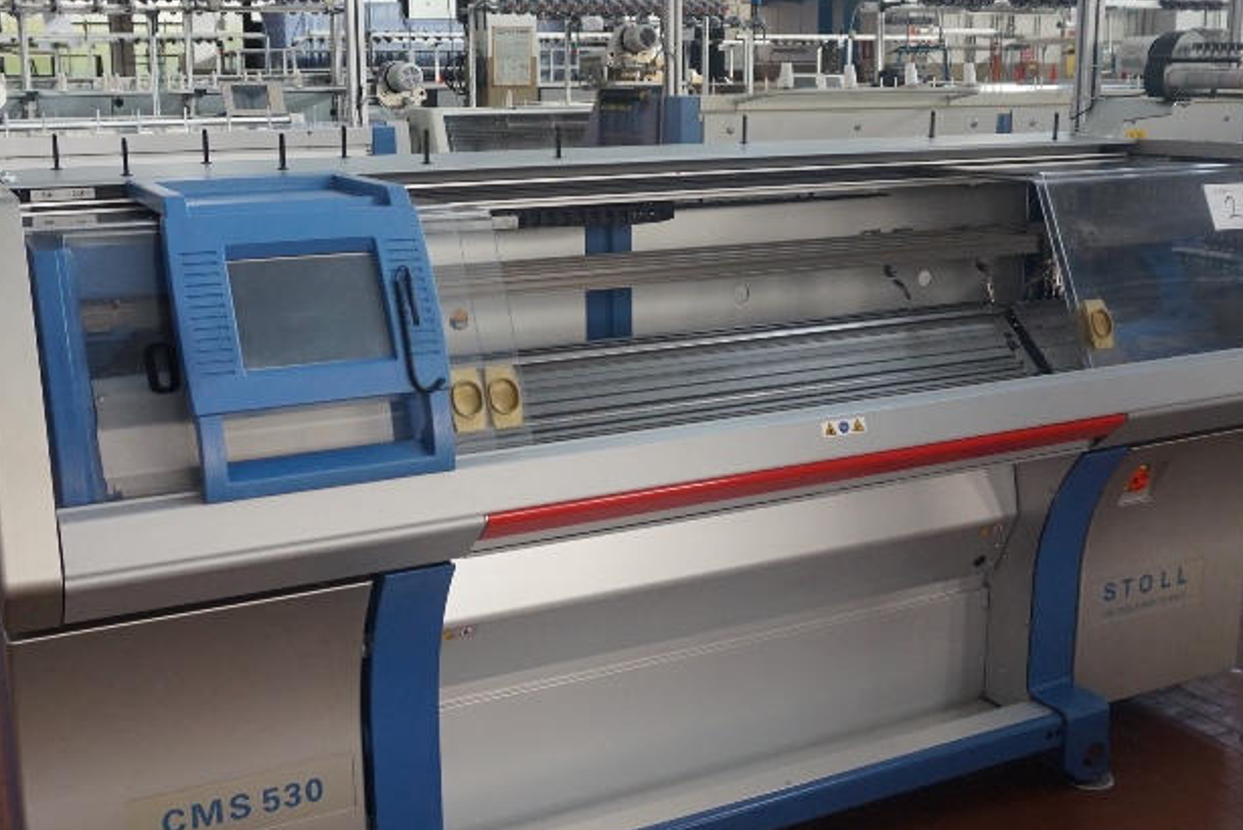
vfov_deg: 33.4
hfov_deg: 48.4
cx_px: 605
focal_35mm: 40
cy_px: 359
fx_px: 1382
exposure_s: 1/160
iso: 1250
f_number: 4
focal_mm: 16
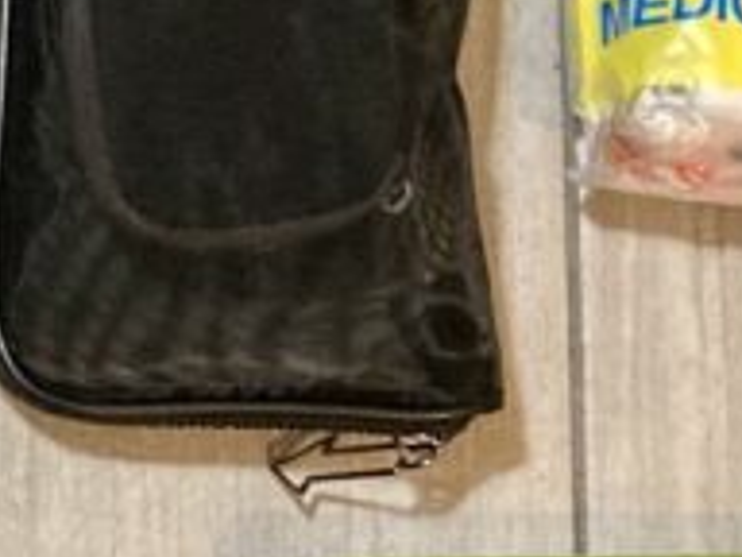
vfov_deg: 9.9
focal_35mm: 149
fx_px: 3194
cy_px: 596
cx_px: -688
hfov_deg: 12.0
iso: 250
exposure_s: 1/40
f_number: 1.8
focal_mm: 3.99
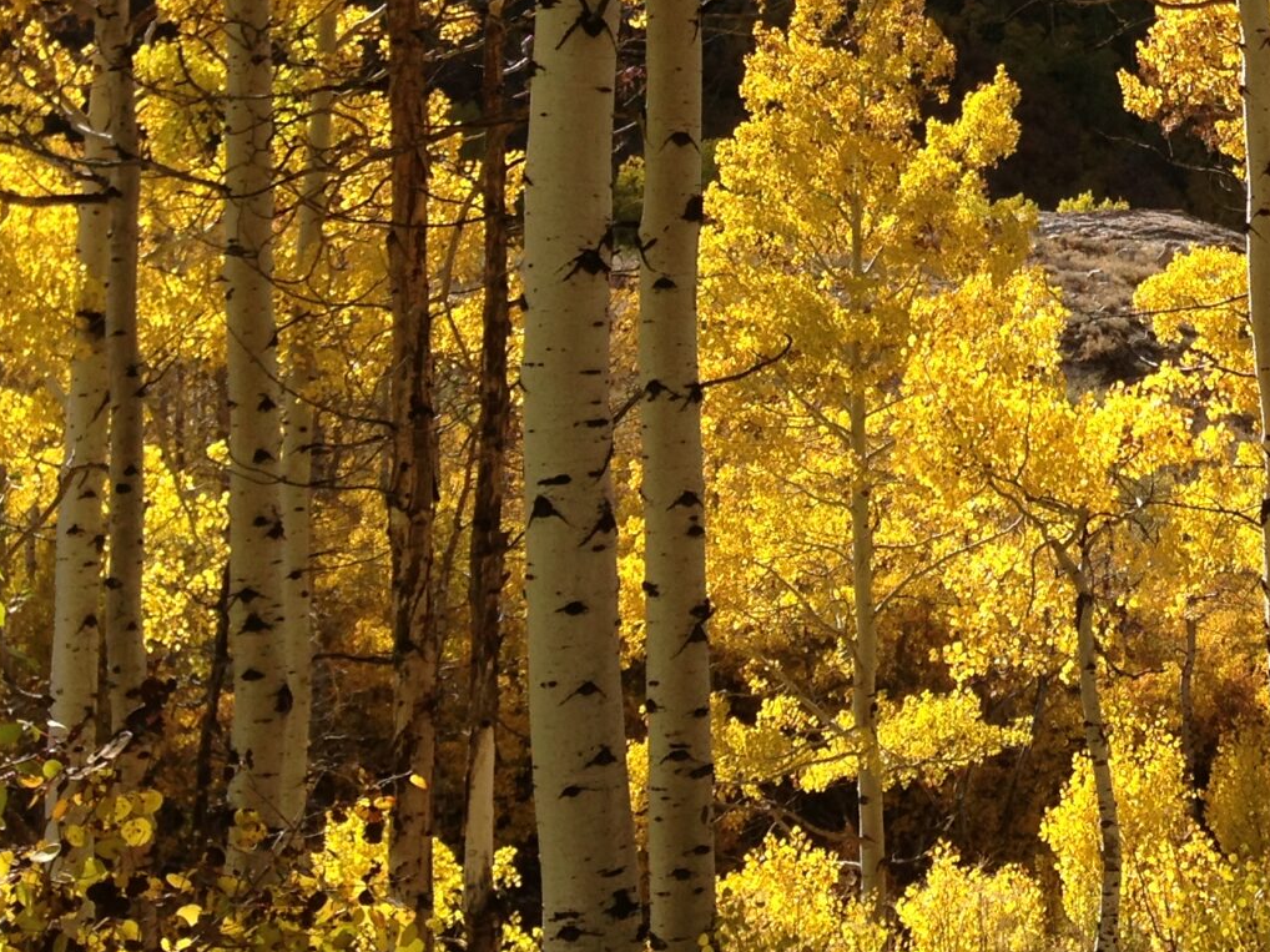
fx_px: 3044
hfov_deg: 22.5
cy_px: -46
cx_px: 1314
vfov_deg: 17.3
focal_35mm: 83
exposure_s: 1/834
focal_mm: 4.13
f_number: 2.4
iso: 50
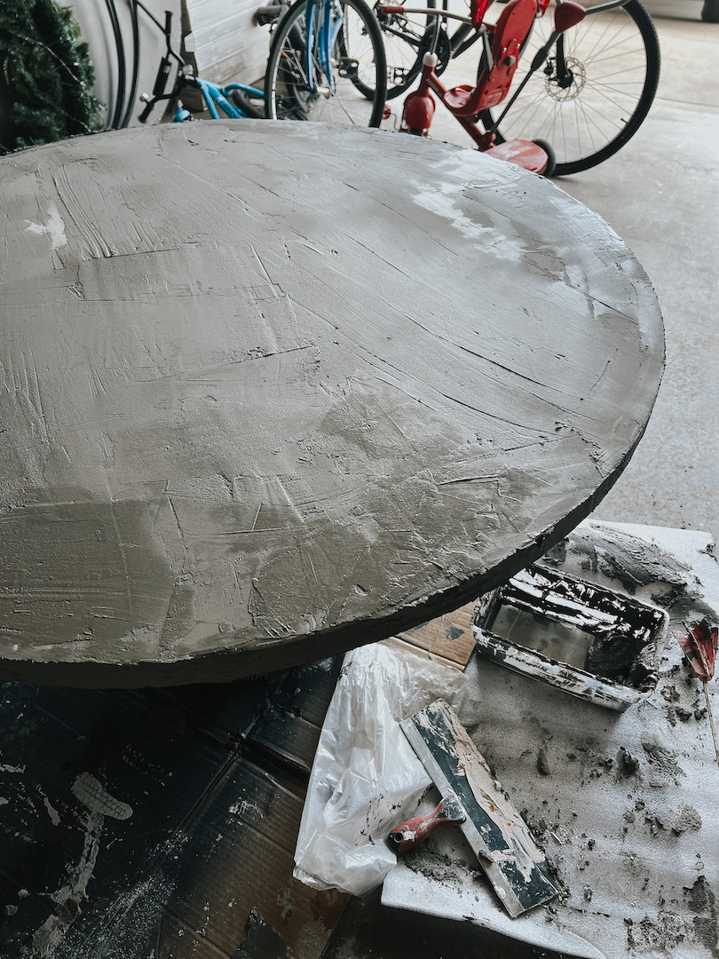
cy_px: 480
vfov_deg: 67.3
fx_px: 720
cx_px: 360
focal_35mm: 26
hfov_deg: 53.1
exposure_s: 1/120
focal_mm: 5.7
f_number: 1.5
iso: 100
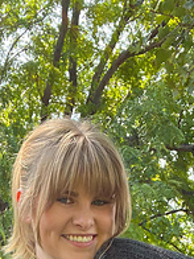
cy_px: 377
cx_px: 86
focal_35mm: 75
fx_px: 560
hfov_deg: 19.6
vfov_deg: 22.0
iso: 40
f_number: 2.2
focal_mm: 2.71
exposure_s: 1/116
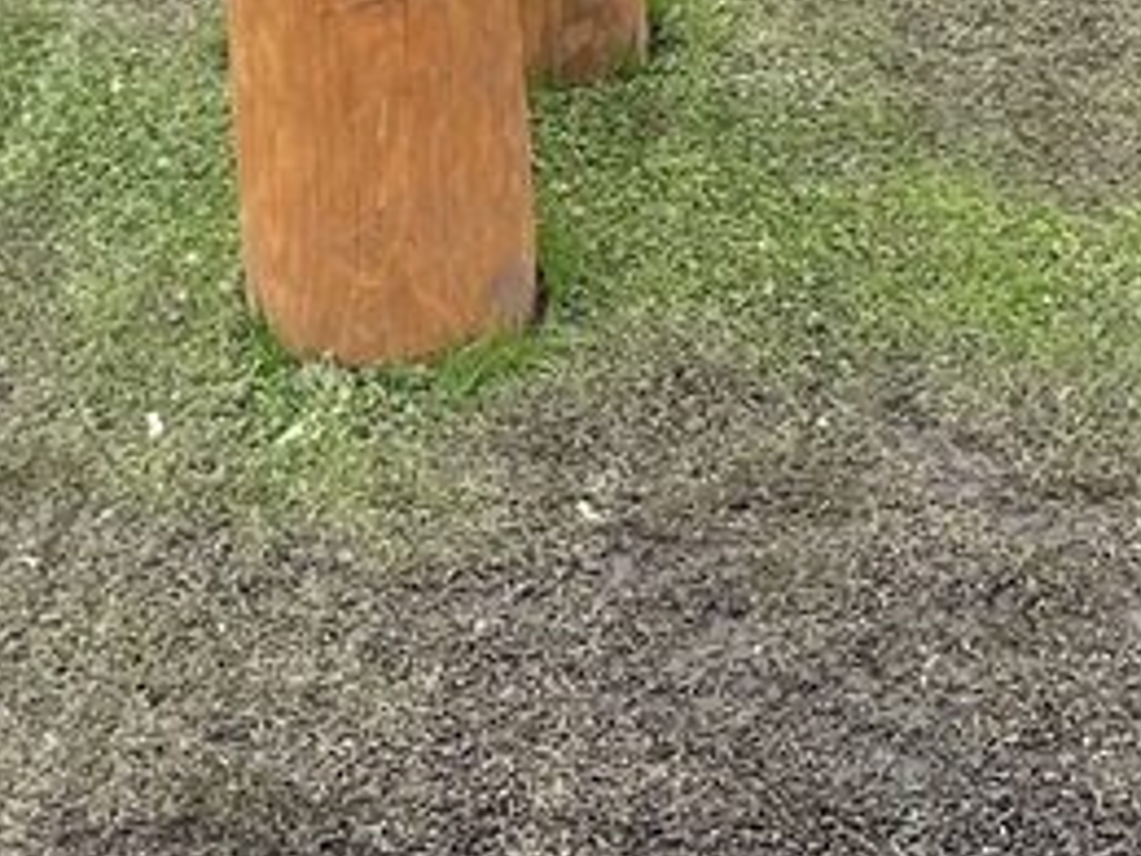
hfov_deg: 16.3
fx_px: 3955
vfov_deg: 10.9
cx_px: 838
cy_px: -1049
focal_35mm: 120
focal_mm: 4.2
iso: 32
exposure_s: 1/125
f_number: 1.6
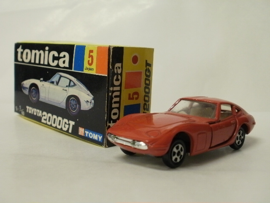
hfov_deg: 42.9
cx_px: 135
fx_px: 343
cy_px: 102
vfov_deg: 32.9
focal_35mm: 44
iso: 125
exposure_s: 1/13
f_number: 4
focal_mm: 7.7
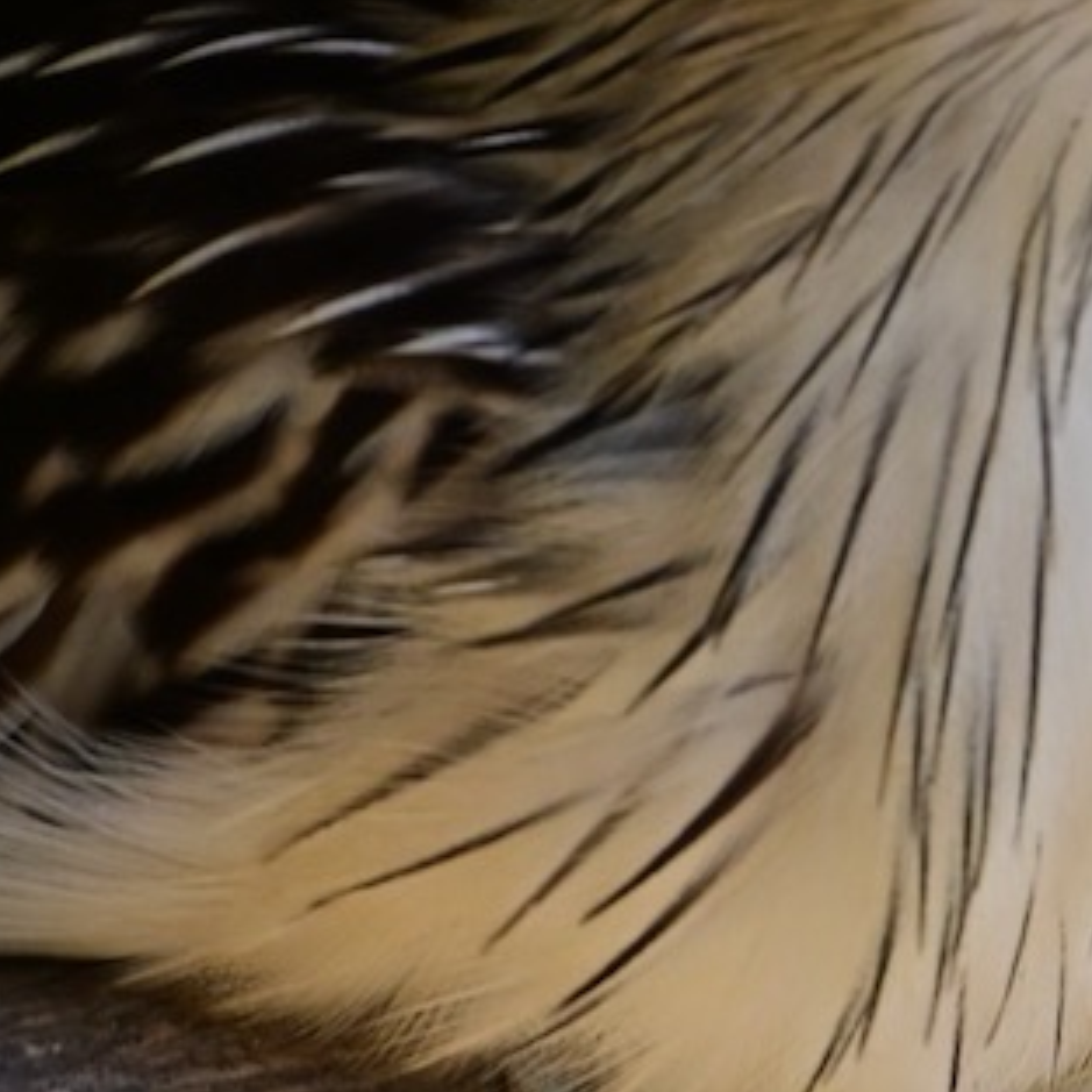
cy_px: 352
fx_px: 49681
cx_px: 987
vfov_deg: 1.3
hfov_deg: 1.3
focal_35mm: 1392
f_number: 8
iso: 1400
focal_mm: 400
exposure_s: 1/400
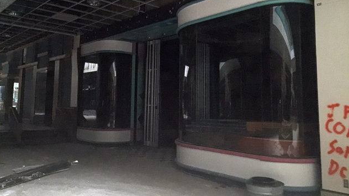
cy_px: 73
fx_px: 296
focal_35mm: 32
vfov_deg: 36.4
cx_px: 173
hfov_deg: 61.0
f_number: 2.2
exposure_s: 1/4
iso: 500
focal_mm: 4.15
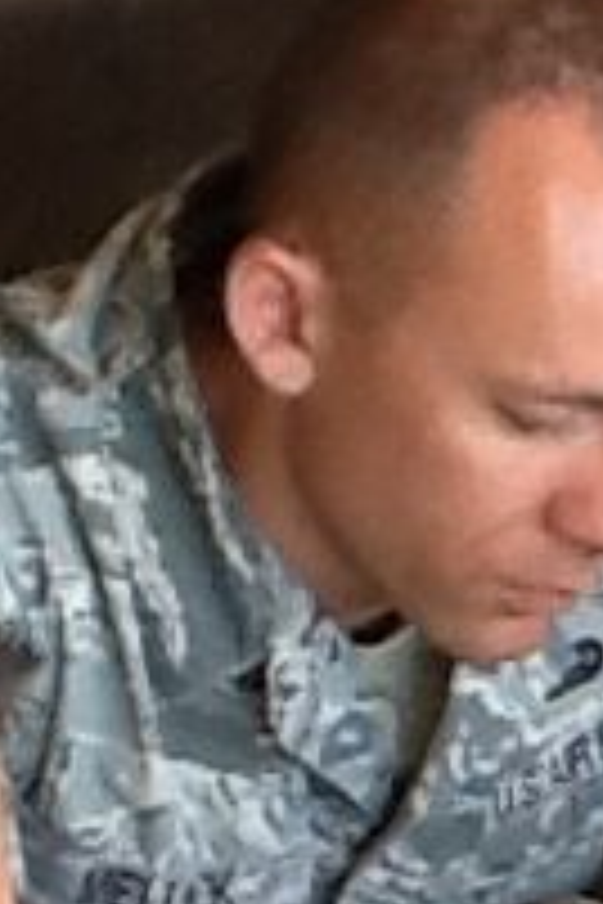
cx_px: 1652
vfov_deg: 12.4
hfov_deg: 7.8
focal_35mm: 159
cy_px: 1273
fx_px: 3995
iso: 100
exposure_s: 1/30
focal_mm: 2.03
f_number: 2.4
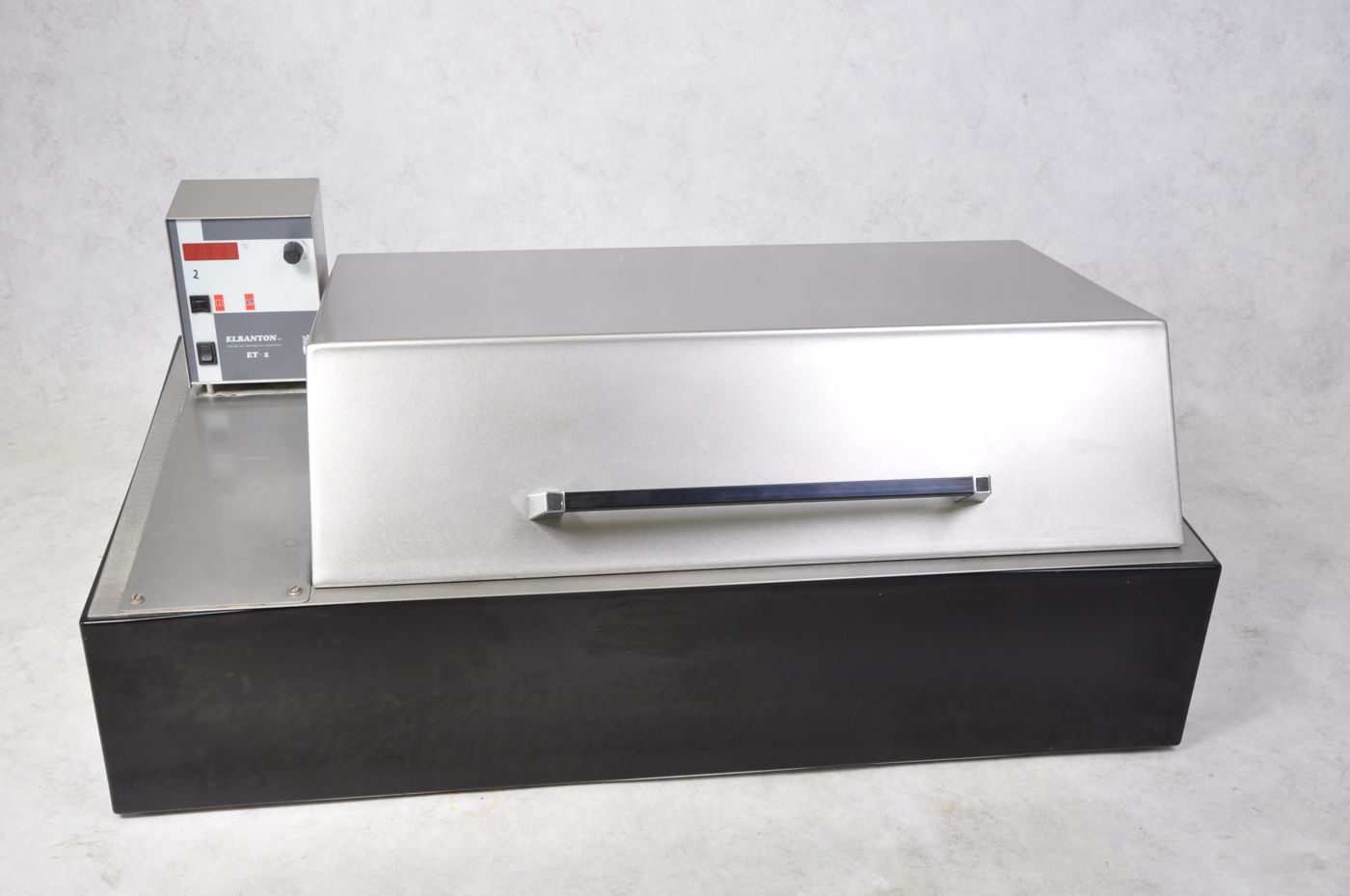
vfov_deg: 31.8
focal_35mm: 42
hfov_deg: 46.4
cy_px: 448
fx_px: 1573
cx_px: 675
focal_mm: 28
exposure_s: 1/10
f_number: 9
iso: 200
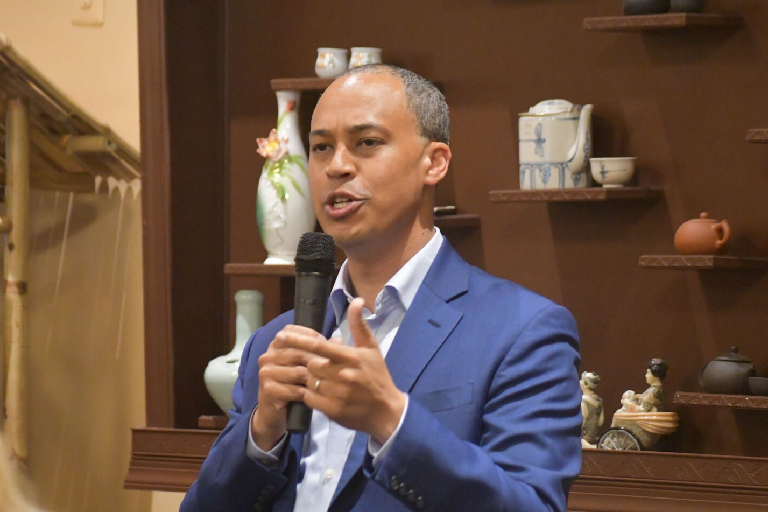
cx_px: 360
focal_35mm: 194
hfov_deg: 10.6
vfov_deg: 7.1
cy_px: 283
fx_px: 4138
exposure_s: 1/60
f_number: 4.8
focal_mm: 105
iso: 9000
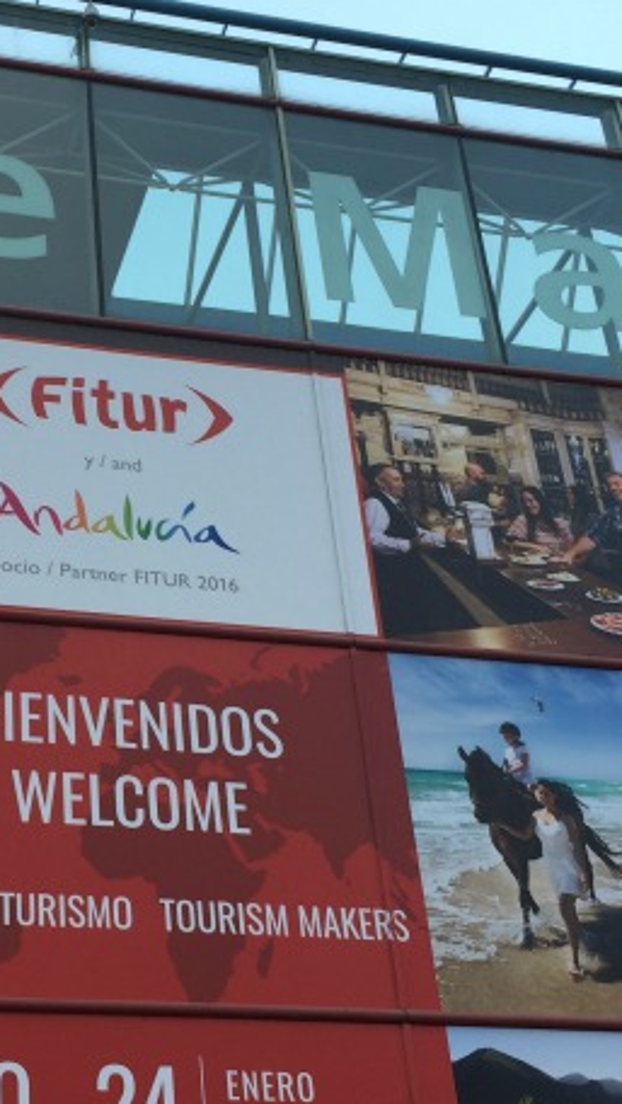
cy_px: 629
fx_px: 1610
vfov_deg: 37.8
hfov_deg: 21.5
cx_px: 97
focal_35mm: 55
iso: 32
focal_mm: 4.15
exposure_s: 1/109
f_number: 2.2
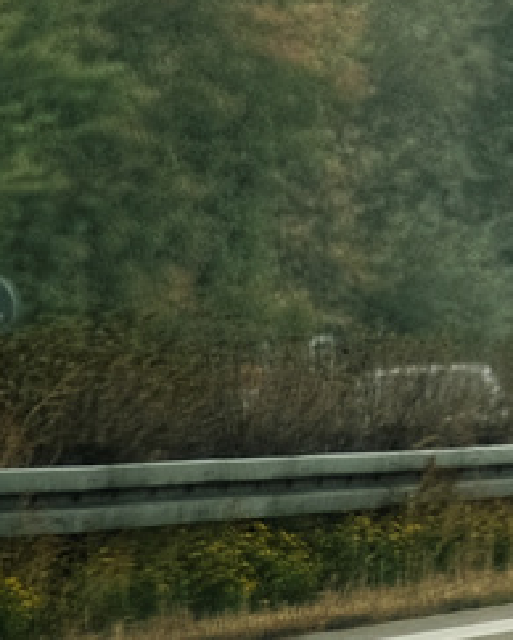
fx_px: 15221
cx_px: 1774
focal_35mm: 803
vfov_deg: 2.4
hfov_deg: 1.9
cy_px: -69
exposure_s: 1/2900
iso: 320
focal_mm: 85
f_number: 1.8
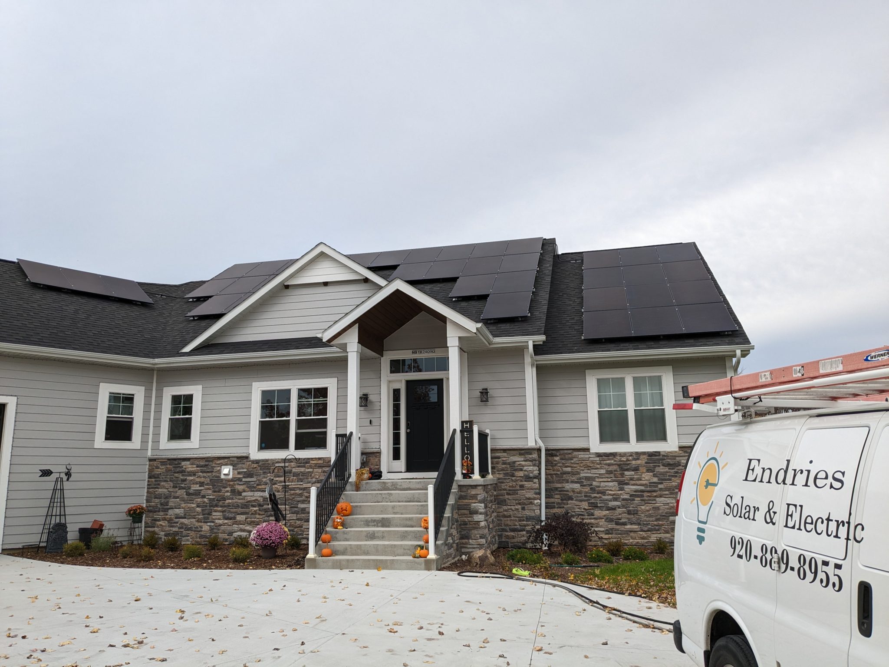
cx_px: 444
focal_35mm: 27
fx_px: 693
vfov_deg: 51.4
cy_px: 334
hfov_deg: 65.3
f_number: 1.73
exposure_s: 1/1462
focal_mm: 4.38
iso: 75
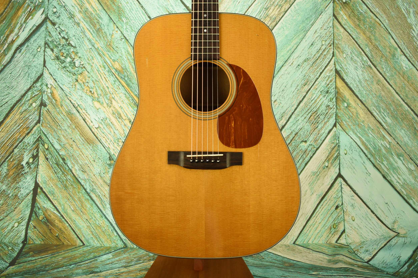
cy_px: 141
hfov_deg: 48.5
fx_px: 464
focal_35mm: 40
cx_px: 205
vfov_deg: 33.4
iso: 640
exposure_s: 1/25
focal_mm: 26
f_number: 4
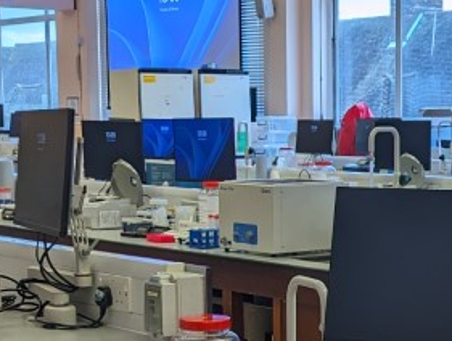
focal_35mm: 102
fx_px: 1335
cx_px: 361
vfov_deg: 14.4
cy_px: 333
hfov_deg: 19.0
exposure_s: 1/107
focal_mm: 6.81
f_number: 1.85
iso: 43
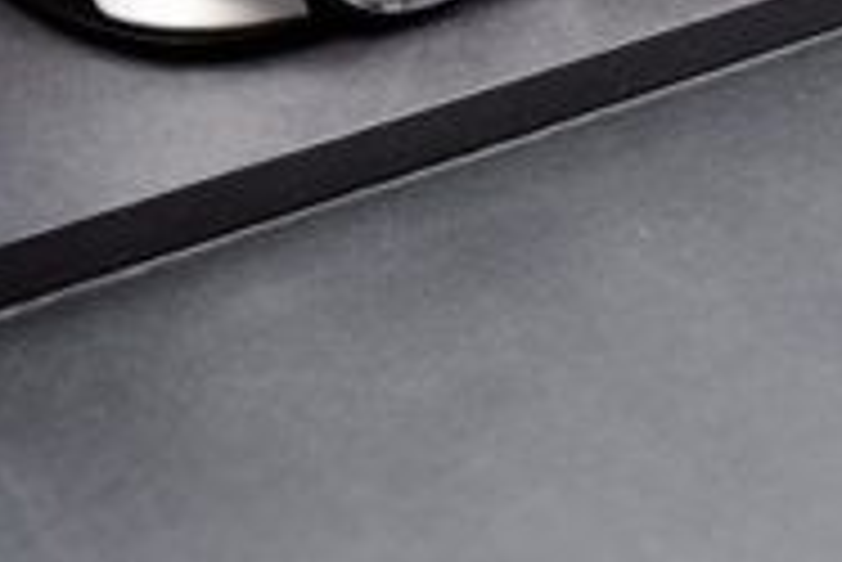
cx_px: 621
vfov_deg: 12.5
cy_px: -189
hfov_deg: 19.1
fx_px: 2481
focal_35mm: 106
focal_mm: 22
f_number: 5
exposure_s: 1/100
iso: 400
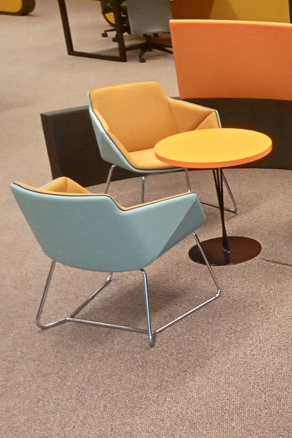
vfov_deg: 29.2
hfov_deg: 16.6
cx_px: 516
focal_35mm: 69
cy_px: 240
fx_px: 839
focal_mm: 3.46
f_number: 2.2
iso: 520
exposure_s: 1/33.3
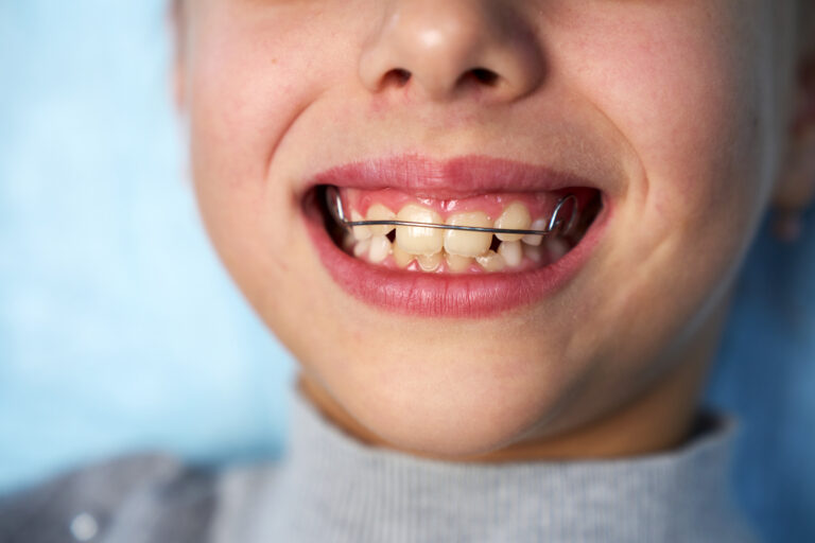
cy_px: 272
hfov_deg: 27.0
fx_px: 1698
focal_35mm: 75
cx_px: 408
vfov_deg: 18.2
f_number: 4
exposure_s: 1/125
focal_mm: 75
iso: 320
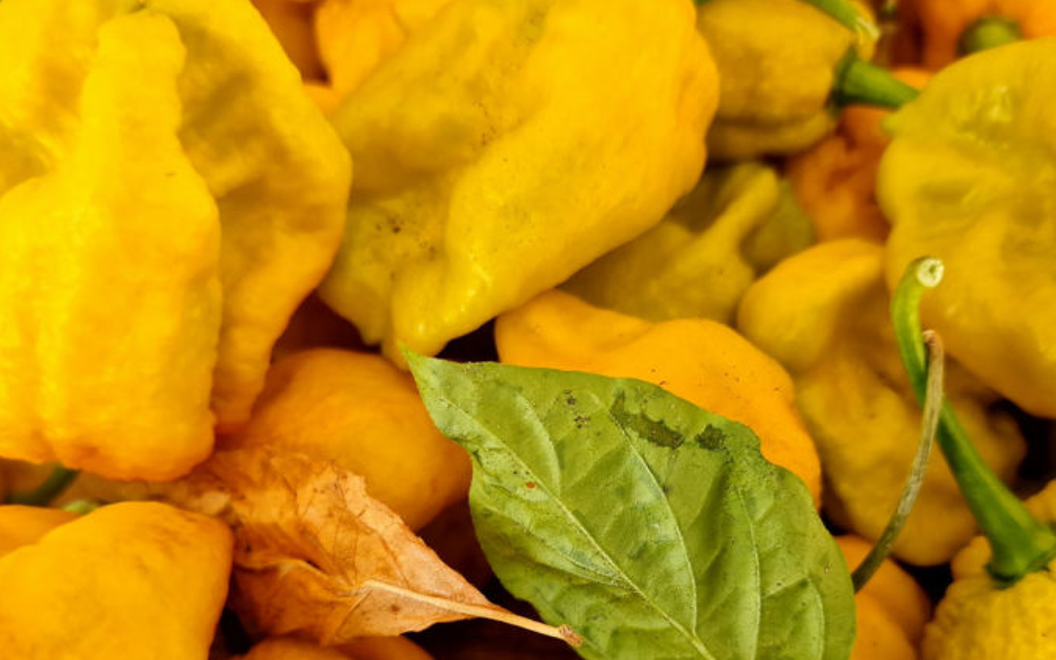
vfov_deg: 33.5
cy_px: 524
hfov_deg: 52.7
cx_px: 535
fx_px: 1065
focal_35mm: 37
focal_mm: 6.4
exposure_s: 1/60
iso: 50
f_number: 1.8
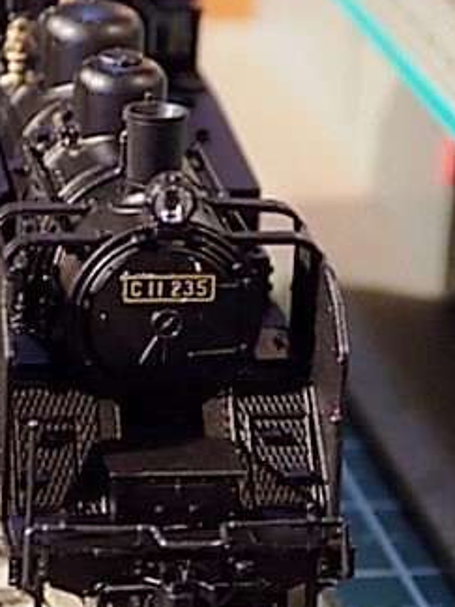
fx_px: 2699
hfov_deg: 9.6
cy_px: 335
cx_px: 142
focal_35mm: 154
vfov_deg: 12.8
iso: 320
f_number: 4.3
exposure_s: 1/30
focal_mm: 13.9
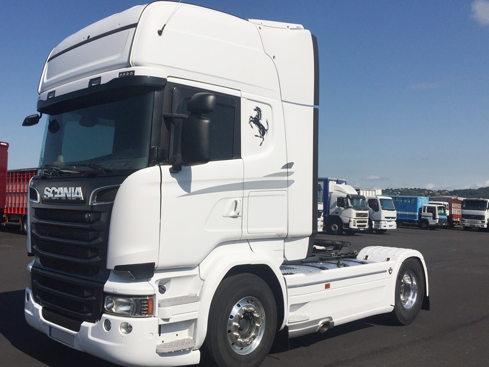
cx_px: 215
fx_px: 480
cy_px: 189
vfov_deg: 41.8
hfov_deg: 53.8
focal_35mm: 34
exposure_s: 1/7937
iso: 32
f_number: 2.2
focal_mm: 4.15
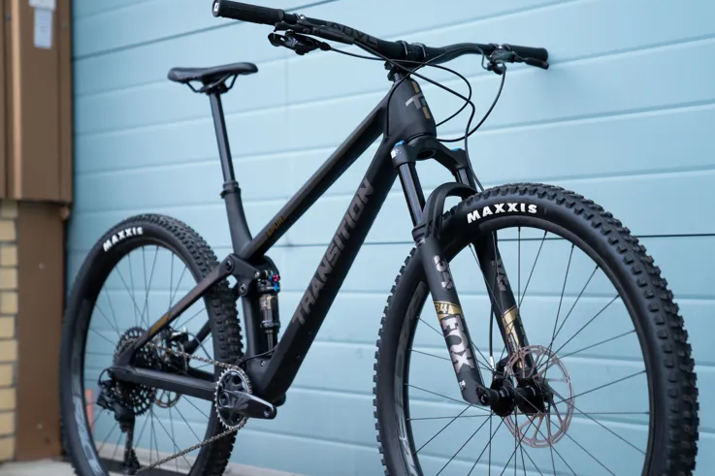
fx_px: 1509
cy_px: 229
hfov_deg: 26.7
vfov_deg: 17.9
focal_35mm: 76
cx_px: 373
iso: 160
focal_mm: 70
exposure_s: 1/320
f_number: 2.8
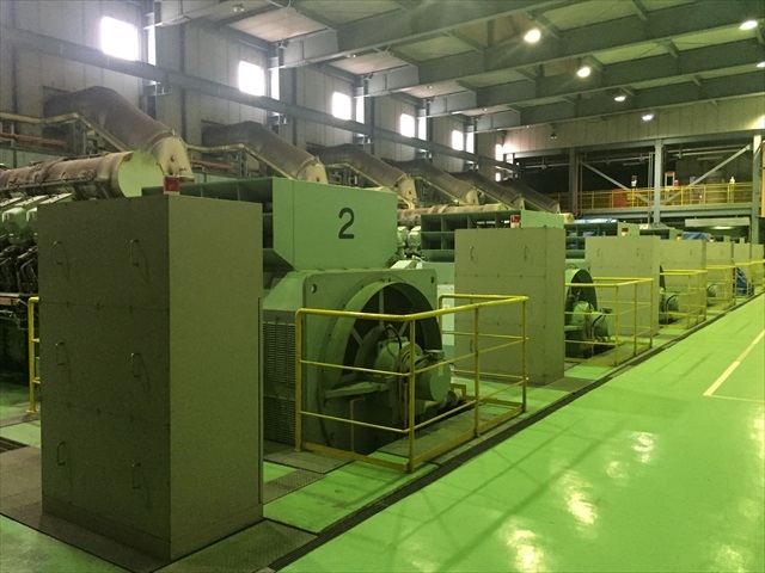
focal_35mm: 29
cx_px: 382
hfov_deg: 61.7
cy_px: 286
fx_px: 641
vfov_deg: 48.2
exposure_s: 1/17
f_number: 2.2
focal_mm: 4.15
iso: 320
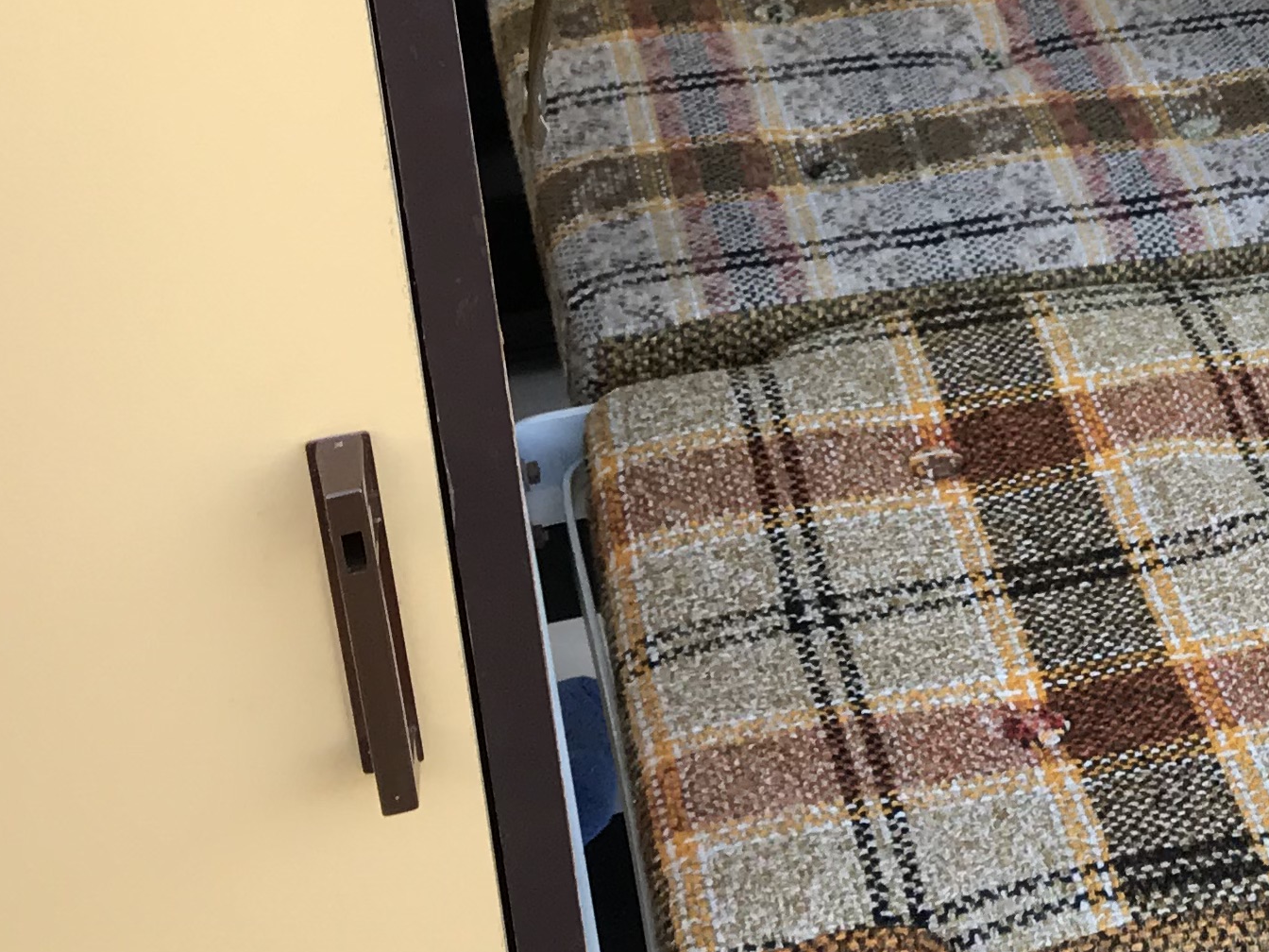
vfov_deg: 17.1
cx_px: 1685
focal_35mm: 84
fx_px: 3079
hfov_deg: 21.0
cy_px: -69
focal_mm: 3.99
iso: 32
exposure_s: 1/100
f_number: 1.8
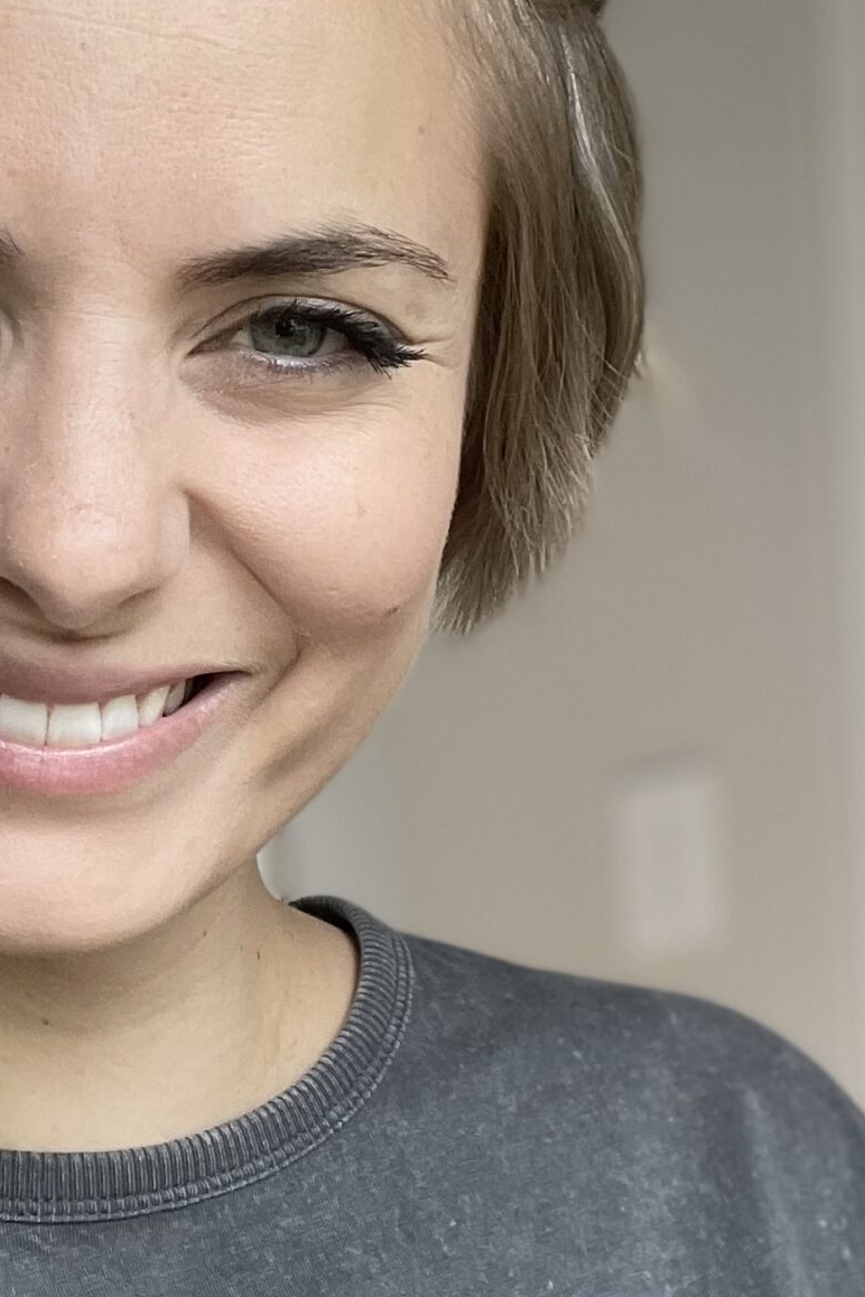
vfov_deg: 29.2
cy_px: 580
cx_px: -84
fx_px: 2487
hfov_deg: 19.0
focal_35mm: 69
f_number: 2.2
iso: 100
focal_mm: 2.71
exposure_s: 1/91
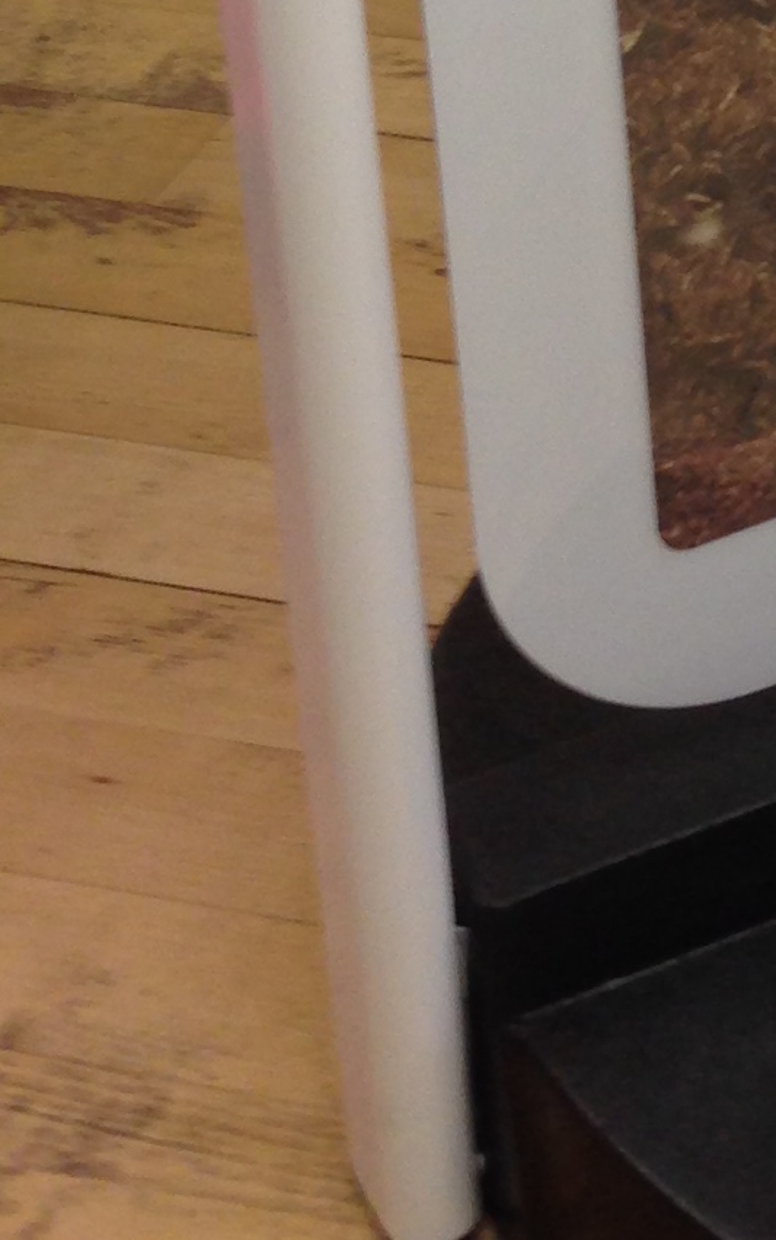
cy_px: -678
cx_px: 1235
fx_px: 4531
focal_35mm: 134
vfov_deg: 14.4
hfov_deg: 9.5
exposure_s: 1/20
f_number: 2.4
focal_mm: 4.12
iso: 64
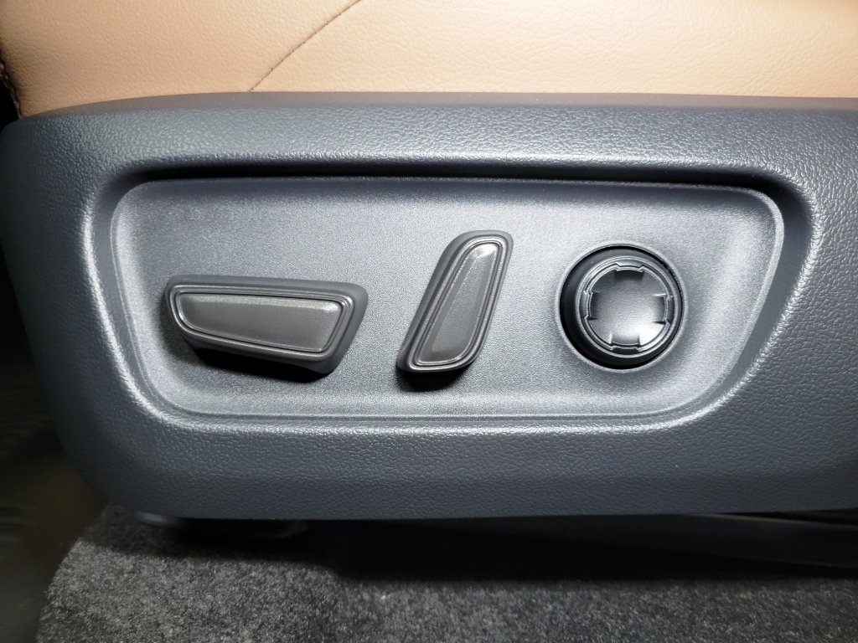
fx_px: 644
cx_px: 429
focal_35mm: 26
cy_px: 322
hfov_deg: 67.3
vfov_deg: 53.1
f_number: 1.8
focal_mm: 5.4
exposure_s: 1/40
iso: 250
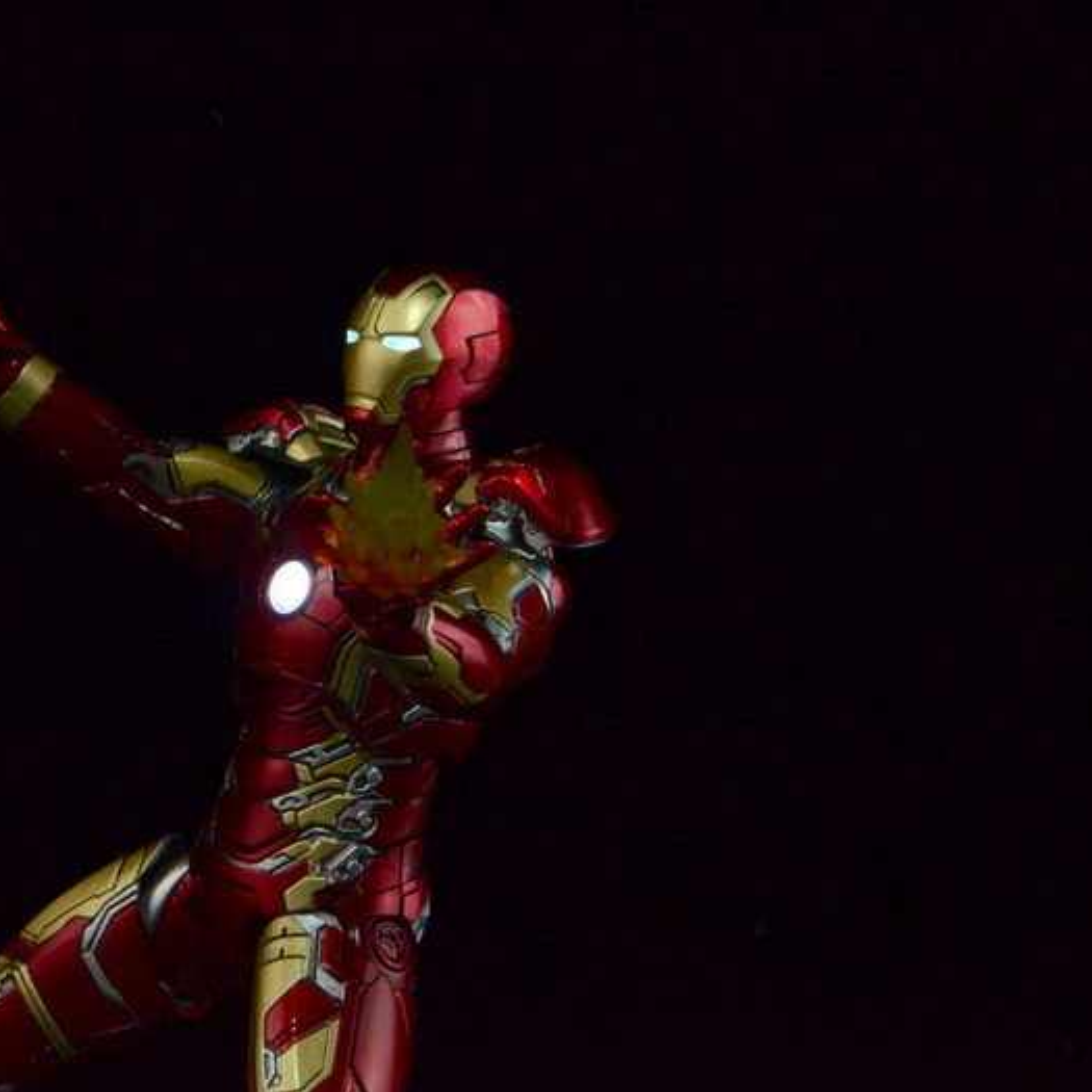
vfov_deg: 17.9
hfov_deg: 17.9
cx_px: 322
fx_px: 3462
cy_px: 549
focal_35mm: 97
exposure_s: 1/25
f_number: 20
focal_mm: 50
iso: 1600
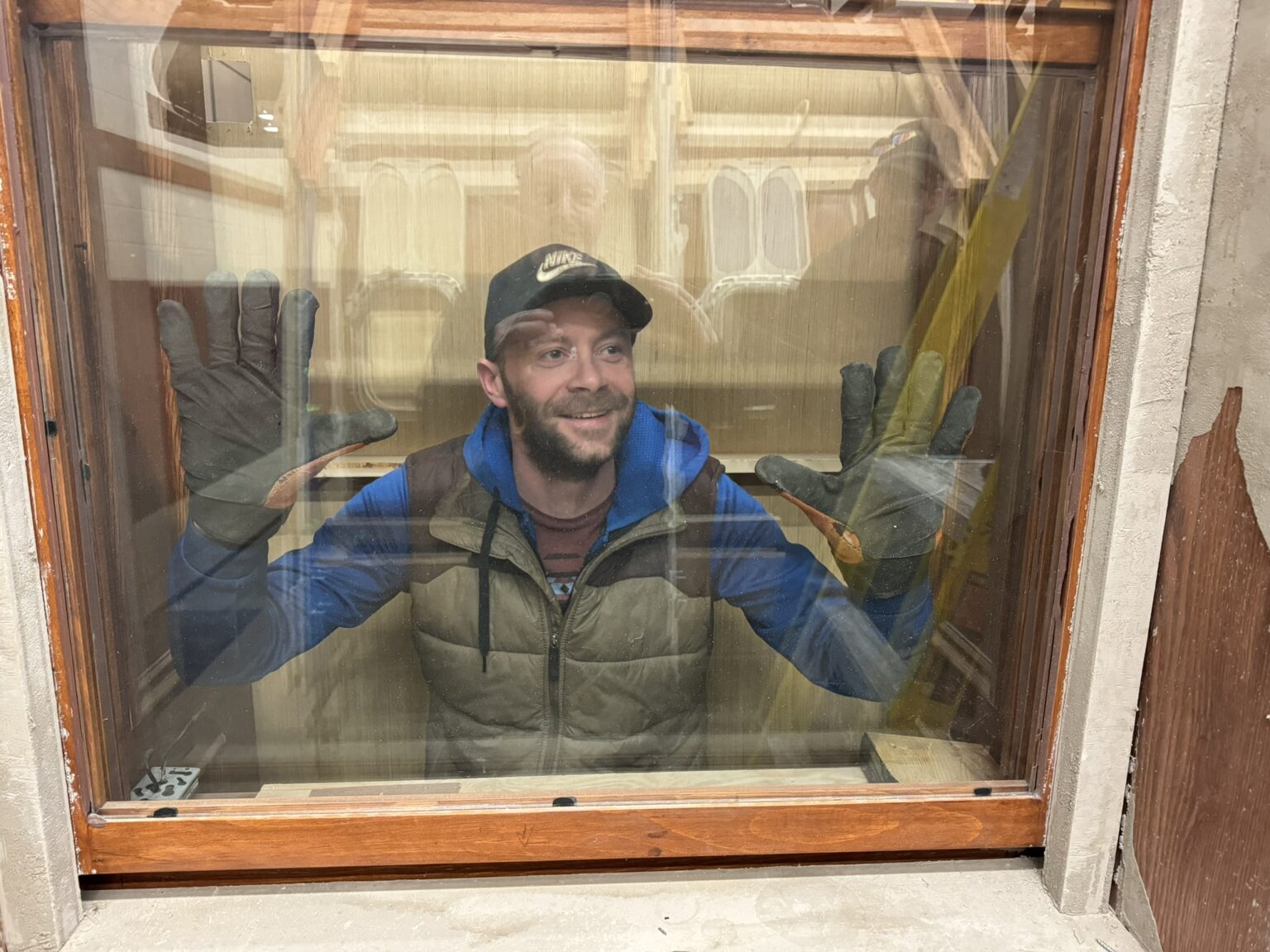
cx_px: 635
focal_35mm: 24
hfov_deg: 71.6
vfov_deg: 56.8
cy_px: 476
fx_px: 881
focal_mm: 6.76
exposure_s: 1/60
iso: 640
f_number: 1.78
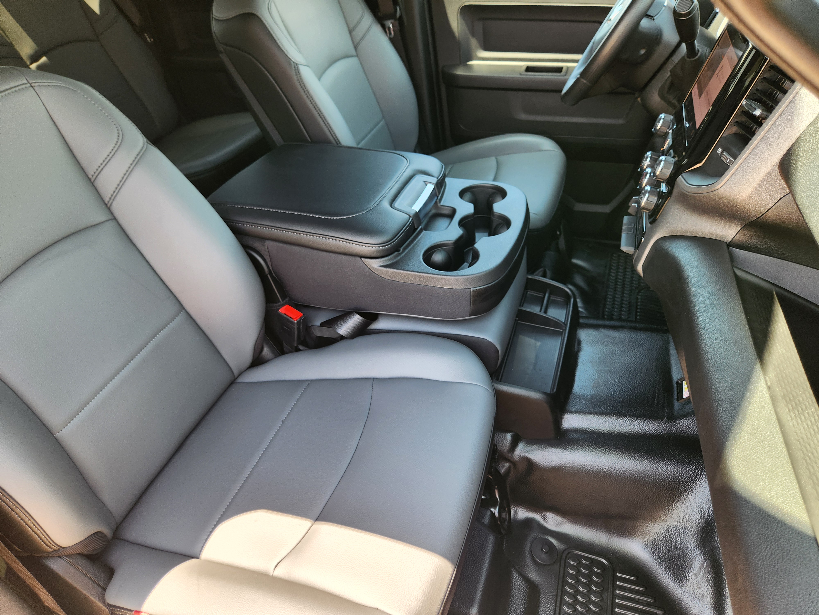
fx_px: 544
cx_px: 410
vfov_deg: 58.9
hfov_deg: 73.9
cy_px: 308
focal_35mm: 23
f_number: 1.8
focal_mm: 5.4
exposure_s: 1/180
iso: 80
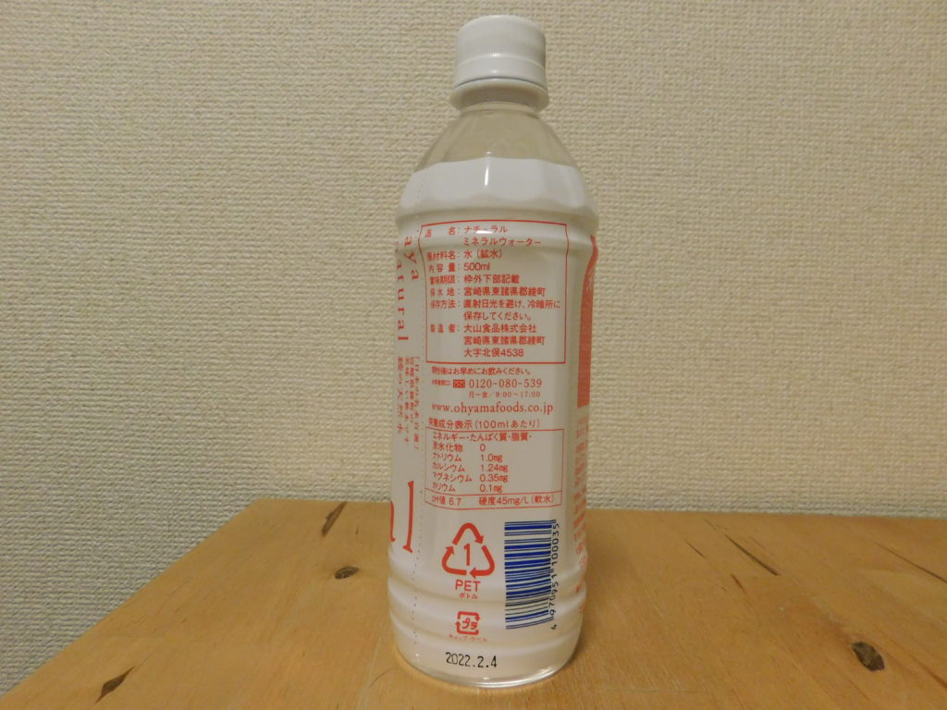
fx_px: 629
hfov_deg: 73.9
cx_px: 474
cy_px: 355
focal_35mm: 23
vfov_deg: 58.9
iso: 400
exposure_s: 1/20
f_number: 3
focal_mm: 4
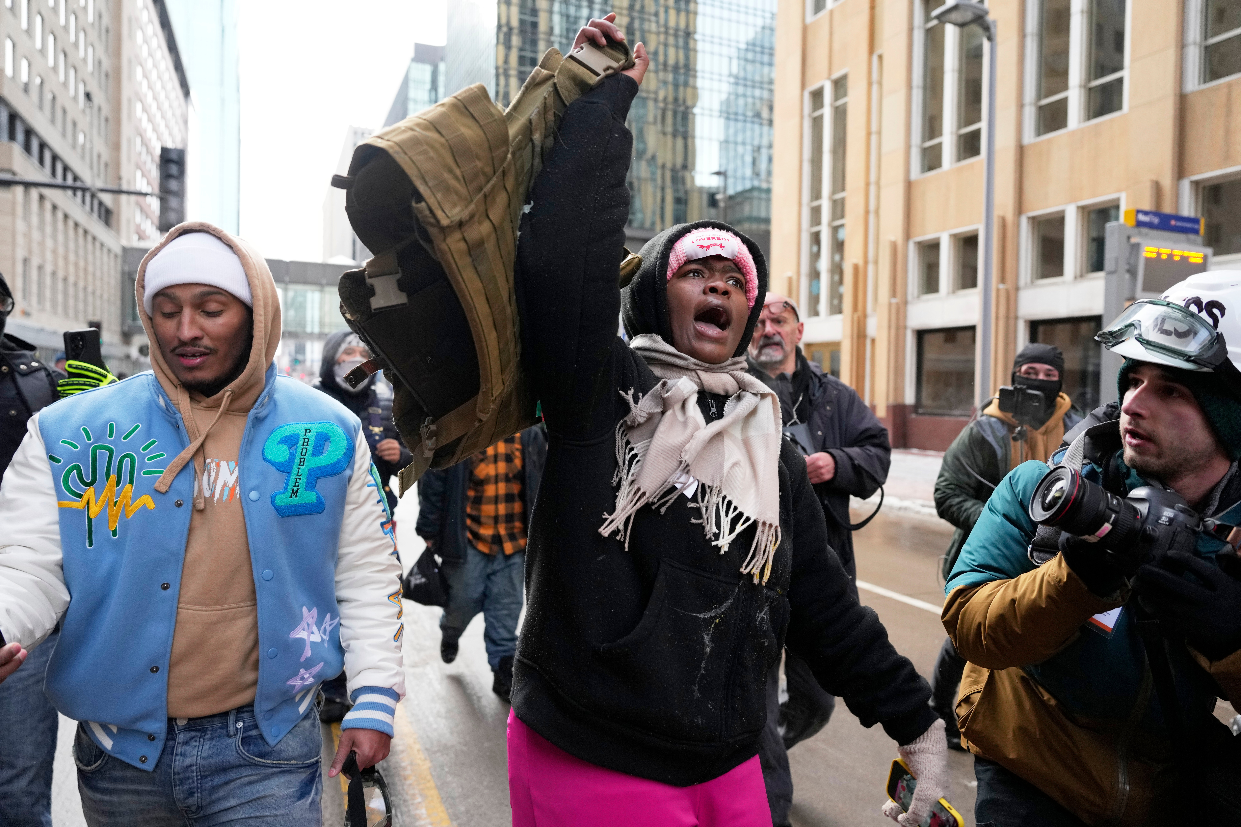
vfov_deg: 53.1
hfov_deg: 73.7
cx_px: 620
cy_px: 414
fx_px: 827
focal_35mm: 24
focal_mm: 24
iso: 1000
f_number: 2.8
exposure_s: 1/1250
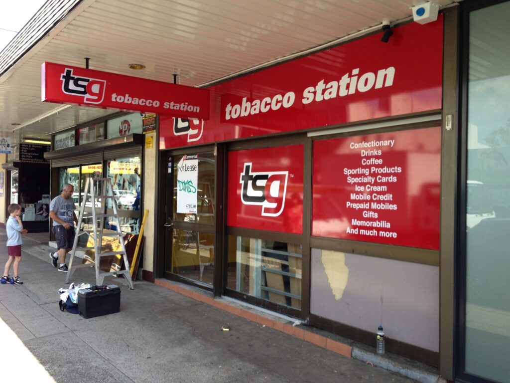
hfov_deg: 55.4
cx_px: 255
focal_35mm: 33
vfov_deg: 42.9
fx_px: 486
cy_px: 192
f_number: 2.4
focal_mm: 4.13
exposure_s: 1/267
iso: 50
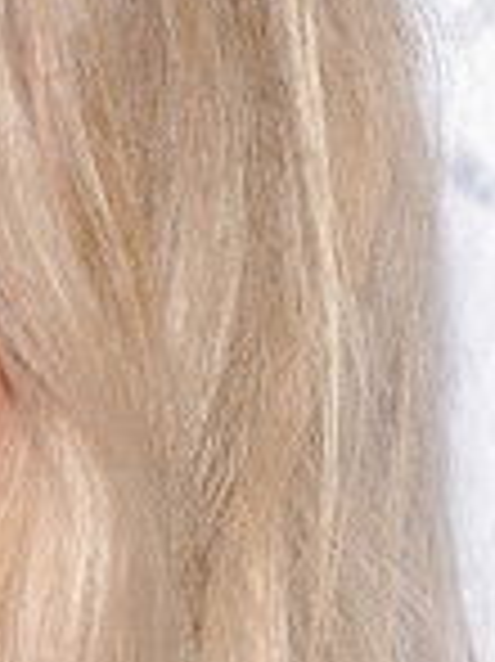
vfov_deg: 3.0
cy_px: 657
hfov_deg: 2.2
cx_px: -423
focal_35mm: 662
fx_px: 12640
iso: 320
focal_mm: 135
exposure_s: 1/250
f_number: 8
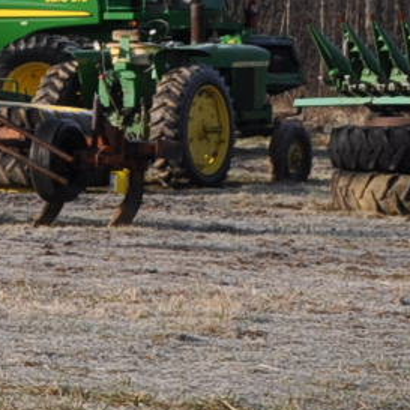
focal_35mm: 280
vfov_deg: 6.2
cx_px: -791
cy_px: 95
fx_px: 3752
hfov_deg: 5.8
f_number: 9
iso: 200
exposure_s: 1/320
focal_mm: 28
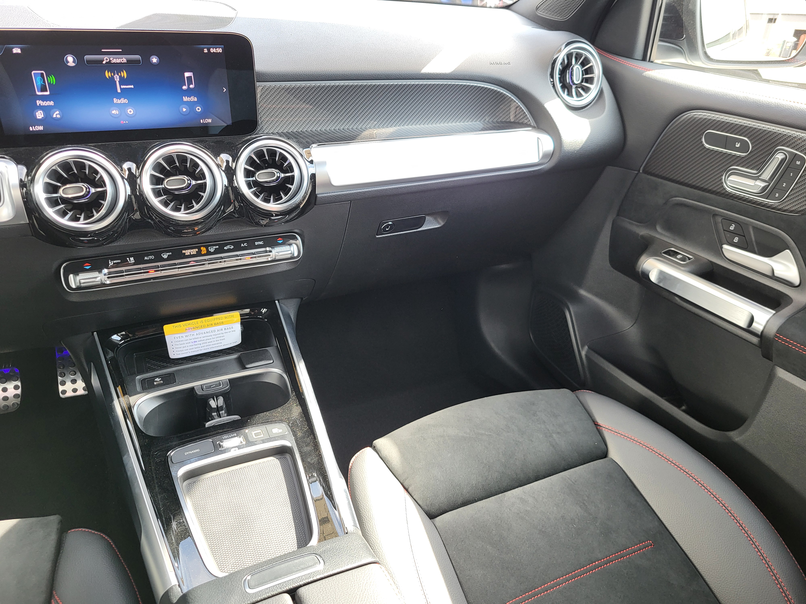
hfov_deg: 67.3
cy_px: 302
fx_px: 605
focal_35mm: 26
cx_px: 403
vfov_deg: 53.1
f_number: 1.8
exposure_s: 1/100
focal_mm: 5.4
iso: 64
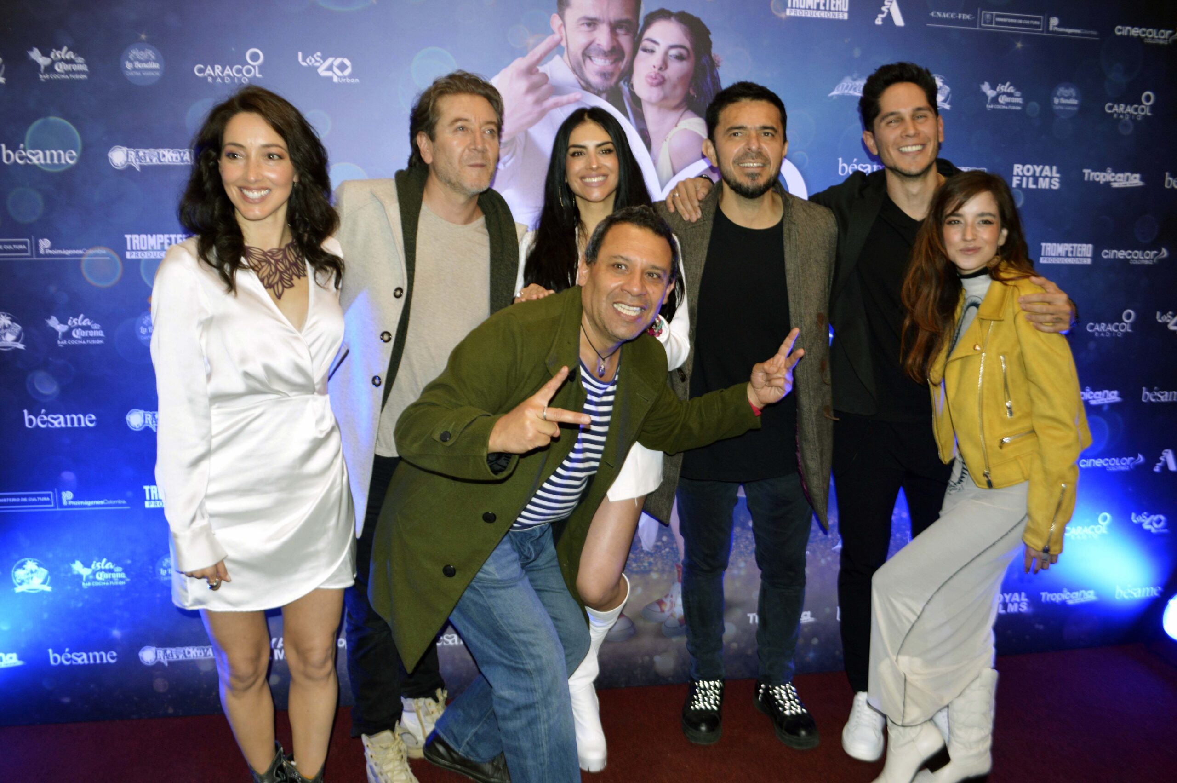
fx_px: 882
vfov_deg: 47.8
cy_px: 392
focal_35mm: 27
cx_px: 588
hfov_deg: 67.4
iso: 400
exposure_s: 1/60
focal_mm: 18
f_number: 4
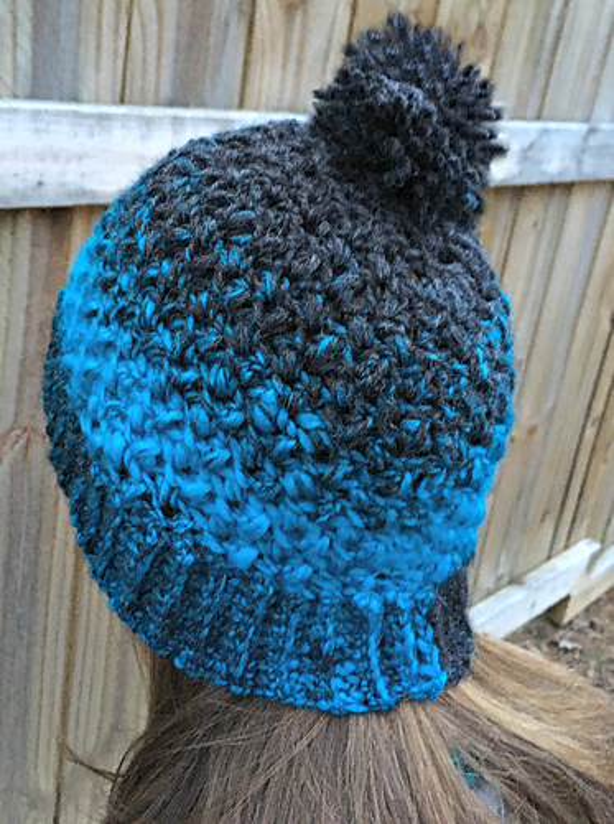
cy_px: 412
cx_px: 307
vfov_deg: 61.8
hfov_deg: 48.1
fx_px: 688
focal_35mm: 29
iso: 400
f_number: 2.2
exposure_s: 1/15
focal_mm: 4.15
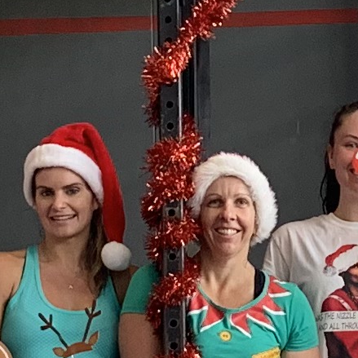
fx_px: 2469
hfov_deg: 8.3
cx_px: 359
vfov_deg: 8.3
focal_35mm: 211
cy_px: 139
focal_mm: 4.25
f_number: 1.8
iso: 100
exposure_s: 1/99
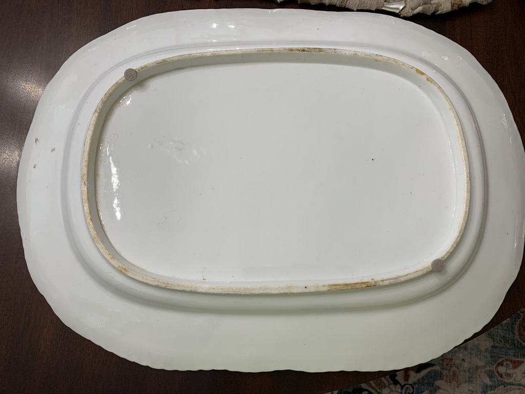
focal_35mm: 26
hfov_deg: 67.3
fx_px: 394
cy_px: 197
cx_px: 262
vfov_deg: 53.1
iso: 80
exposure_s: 1/60
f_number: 1.8
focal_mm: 4.25
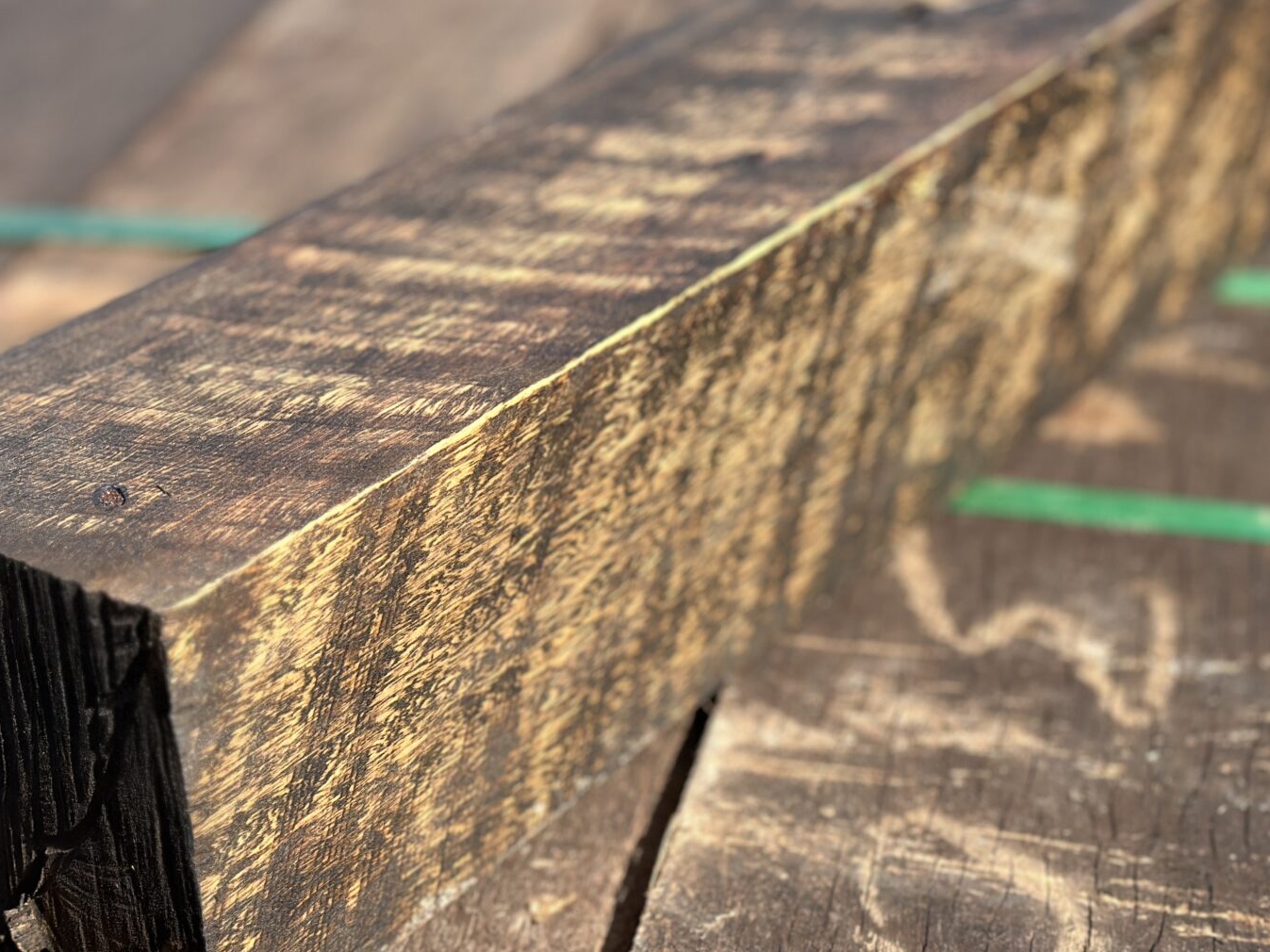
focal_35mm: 73
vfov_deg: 20.2
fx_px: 2678
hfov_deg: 26.7
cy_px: 513
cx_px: 576
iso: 80
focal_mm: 6.86
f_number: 1.78
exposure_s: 1/2252
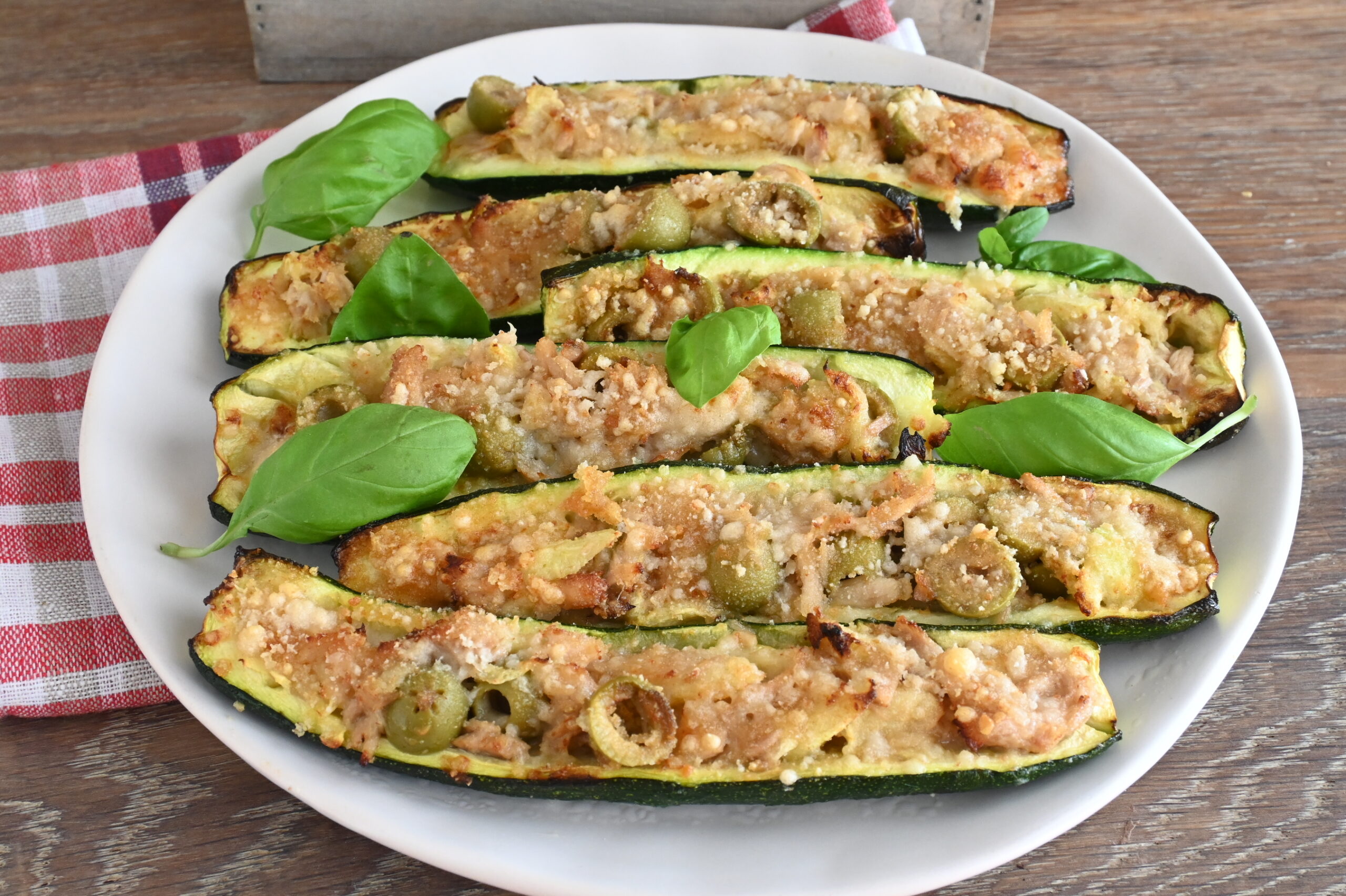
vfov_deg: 28.6
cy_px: 448
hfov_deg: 41.9
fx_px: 1756
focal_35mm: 47
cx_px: 673
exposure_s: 1/40
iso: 1250
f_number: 9
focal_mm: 31.5
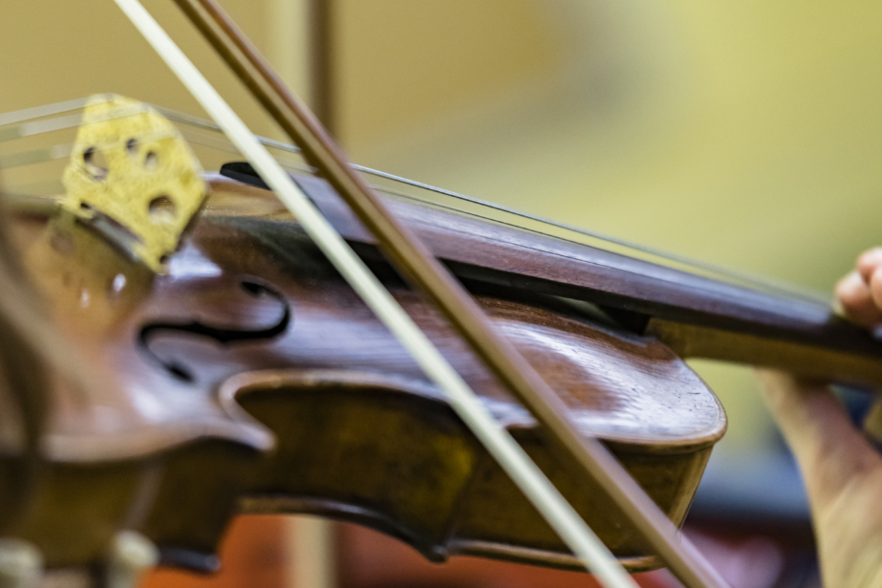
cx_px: 459
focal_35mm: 333
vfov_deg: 4.1
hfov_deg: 6.2
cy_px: 283
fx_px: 8157
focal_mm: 200
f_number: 2.8
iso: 1600
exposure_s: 1/250
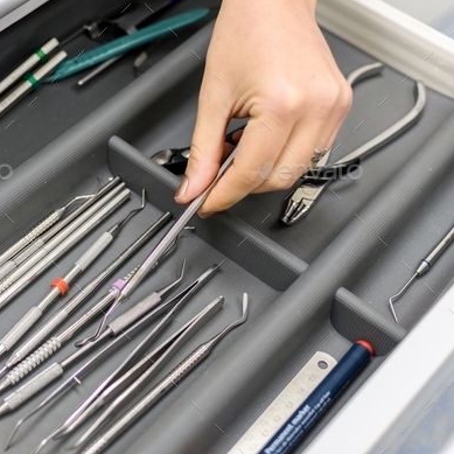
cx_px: 132
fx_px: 994
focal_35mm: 67
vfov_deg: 25.7
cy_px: 226
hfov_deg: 25.5
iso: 500
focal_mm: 35
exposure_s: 1/125
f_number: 2.5
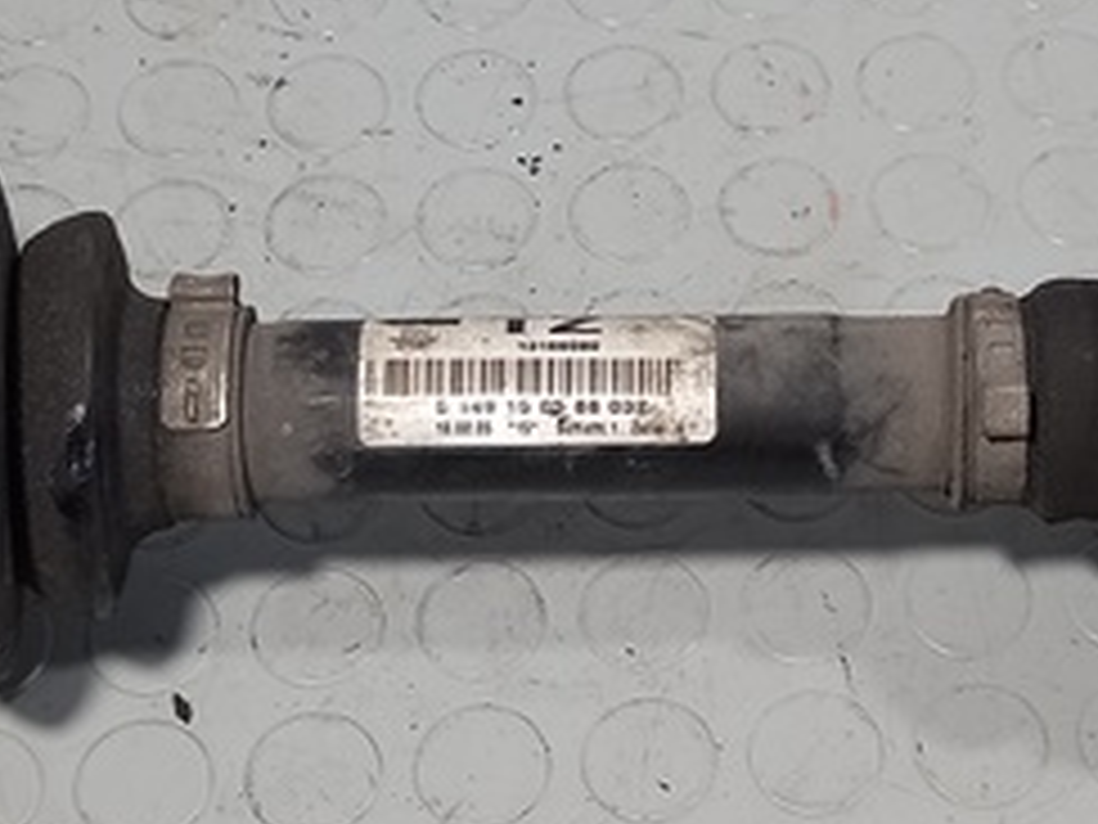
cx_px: 702
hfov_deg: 18.7
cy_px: 410
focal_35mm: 105
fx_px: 3331
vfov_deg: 14.1
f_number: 2
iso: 125
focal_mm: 4.6
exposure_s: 1/50
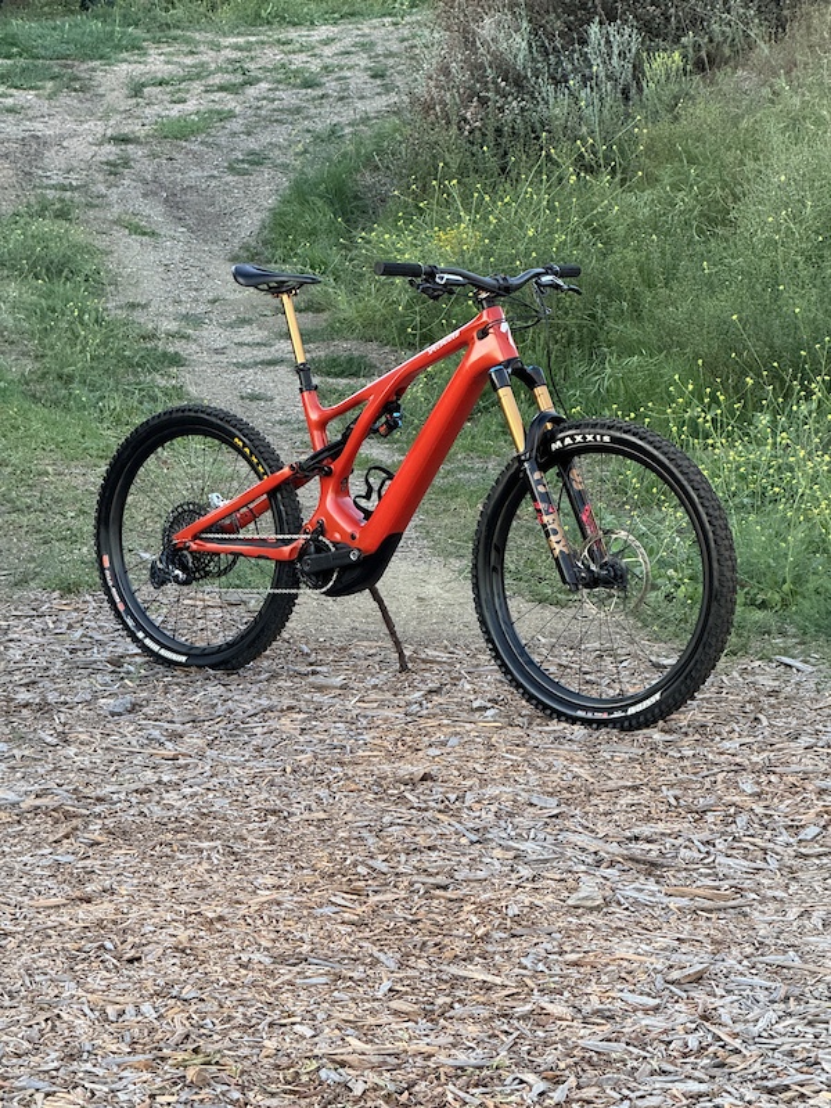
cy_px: 554
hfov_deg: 12.3
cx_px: 416
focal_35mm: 120
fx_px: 3841
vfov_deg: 16.4
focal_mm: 15.66
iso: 200
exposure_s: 1/93
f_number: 2.8
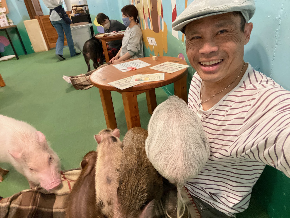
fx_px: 193
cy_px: 109
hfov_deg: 73.9
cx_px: 145
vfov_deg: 58.9
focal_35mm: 23
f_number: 2.2
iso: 640
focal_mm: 2.71
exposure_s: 1/30
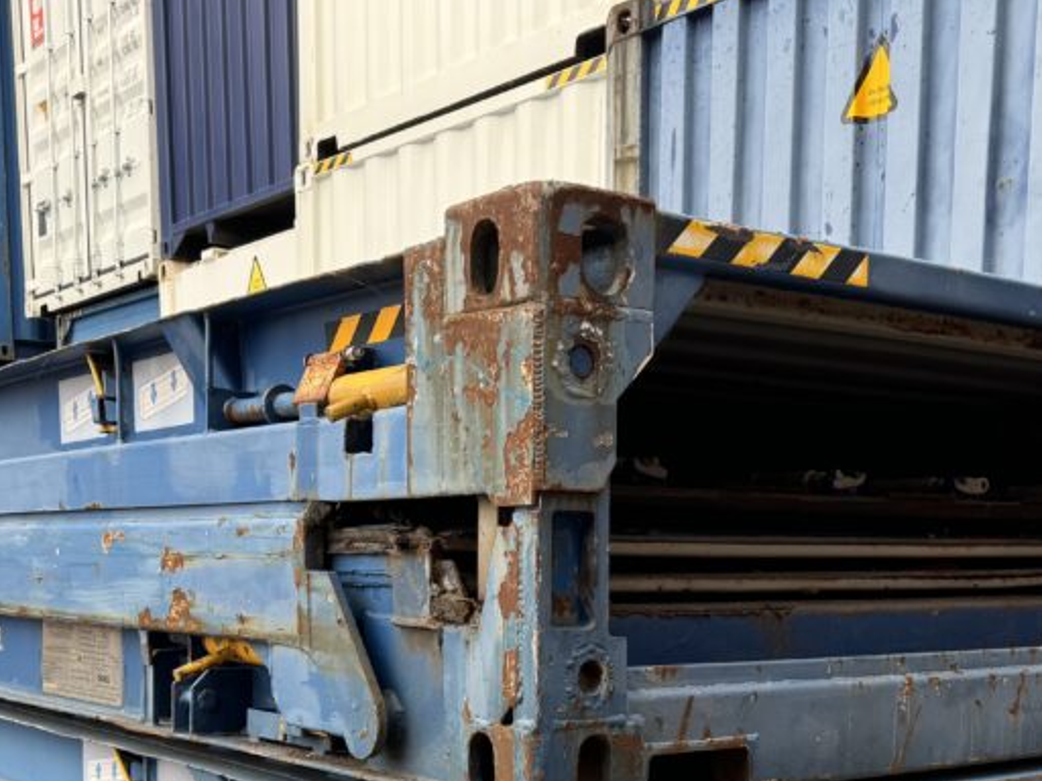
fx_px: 1445
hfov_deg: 39.6
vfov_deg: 28.6
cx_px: 547
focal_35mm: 48
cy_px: 763
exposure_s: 1/671
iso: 80
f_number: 1.78
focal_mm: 6.76
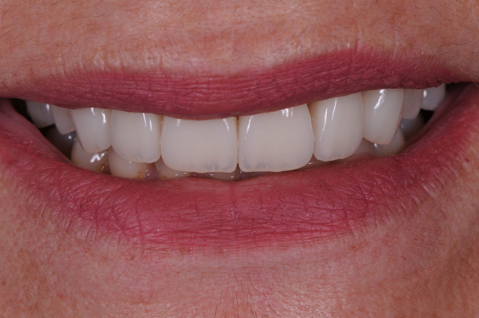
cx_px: 237
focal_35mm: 160
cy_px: 159
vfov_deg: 8.6
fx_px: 2120
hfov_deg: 12.9
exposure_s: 1/160
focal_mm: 105
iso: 250
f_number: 20
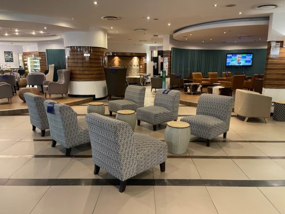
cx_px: 142
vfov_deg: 53.1
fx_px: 214
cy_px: 107
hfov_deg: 67.3
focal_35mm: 26
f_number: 1.6
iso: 500
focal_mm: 5.1
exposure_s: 1/50
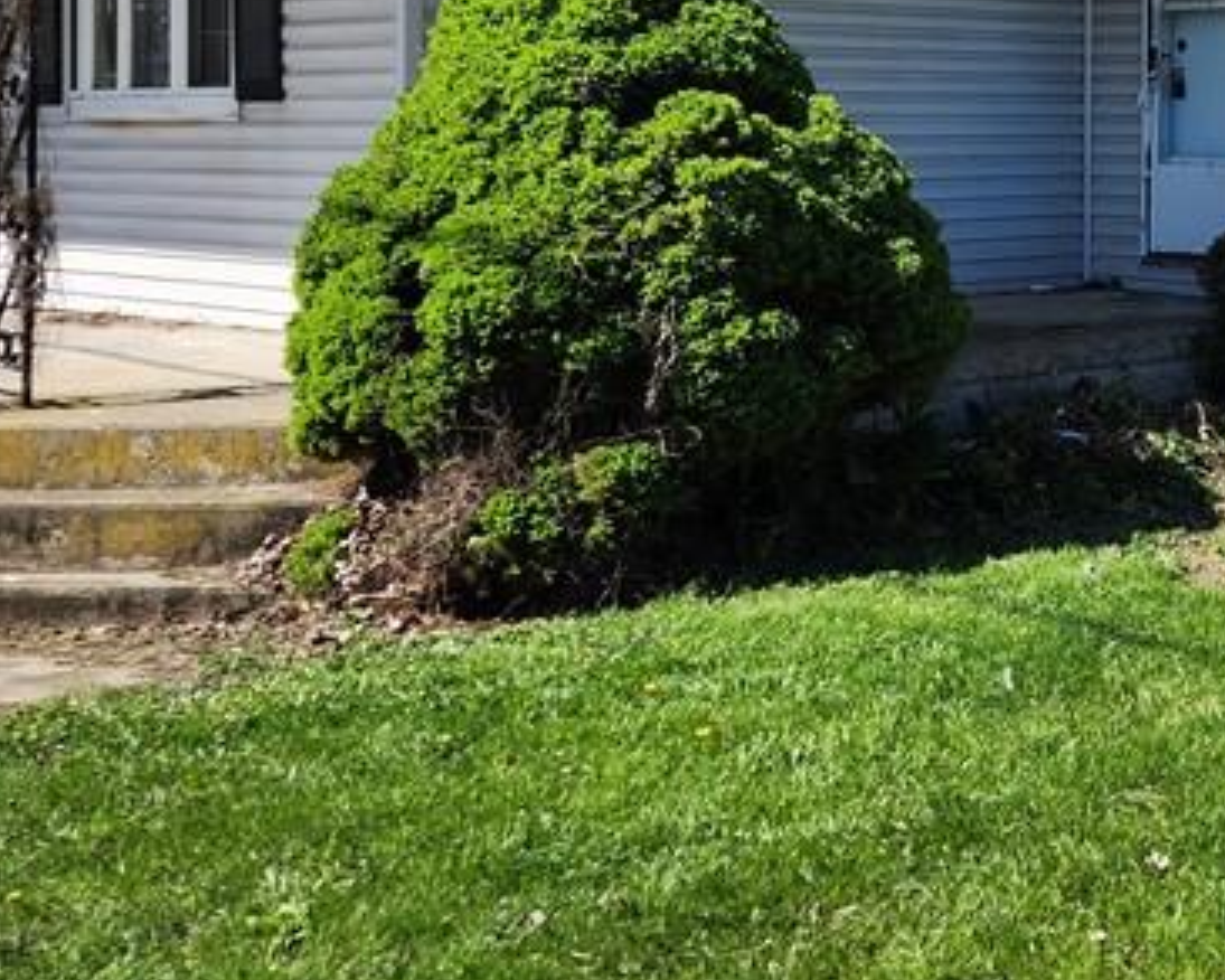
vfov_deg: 23.6
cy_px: 107
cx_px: 1218
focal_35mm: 63
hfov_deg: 28.2
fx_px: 2284
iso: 12
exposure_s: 1/614
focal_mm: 6.4
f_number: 1.8
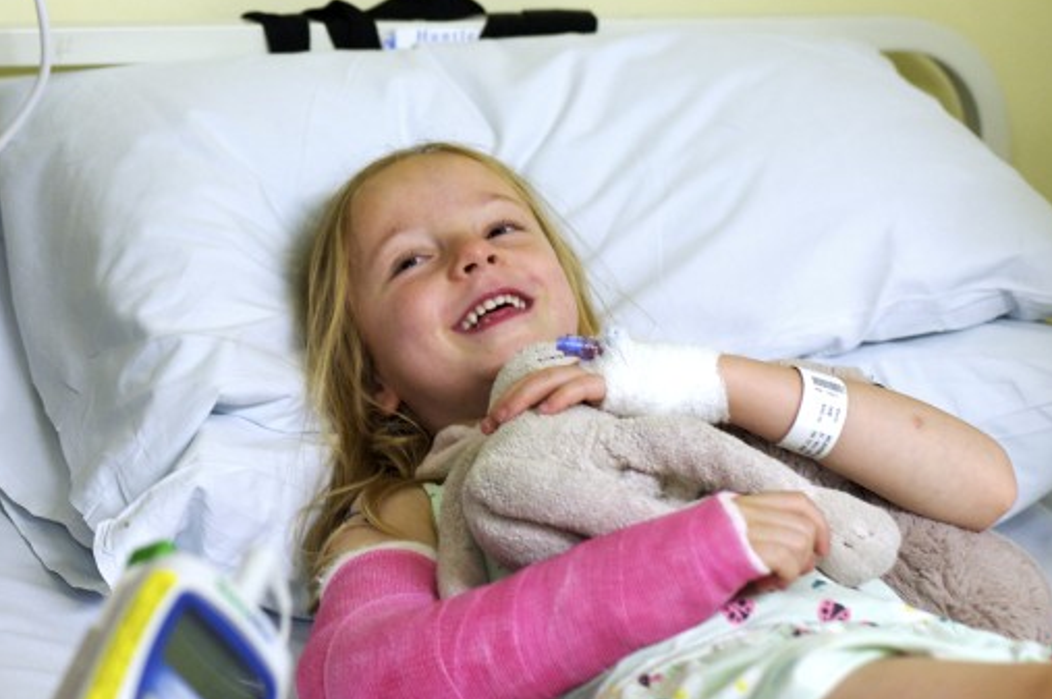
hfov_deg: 20.0
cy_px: 111
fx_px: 2949
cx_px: 183
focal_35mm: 101
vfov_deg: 13.4
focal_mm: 50
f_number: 3.3
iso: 1000
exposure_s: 1/60
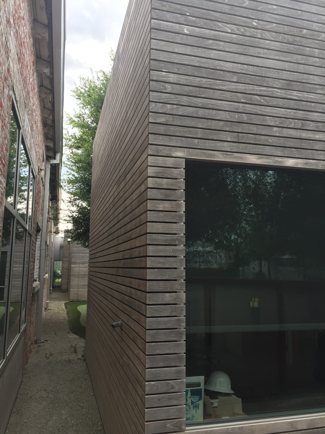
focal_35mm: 29
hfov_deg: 48.2
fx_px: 363
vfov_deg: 61.7
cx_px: 162
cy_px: 217
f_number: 2.2
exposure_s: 1/120
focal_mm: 4.15
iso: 40
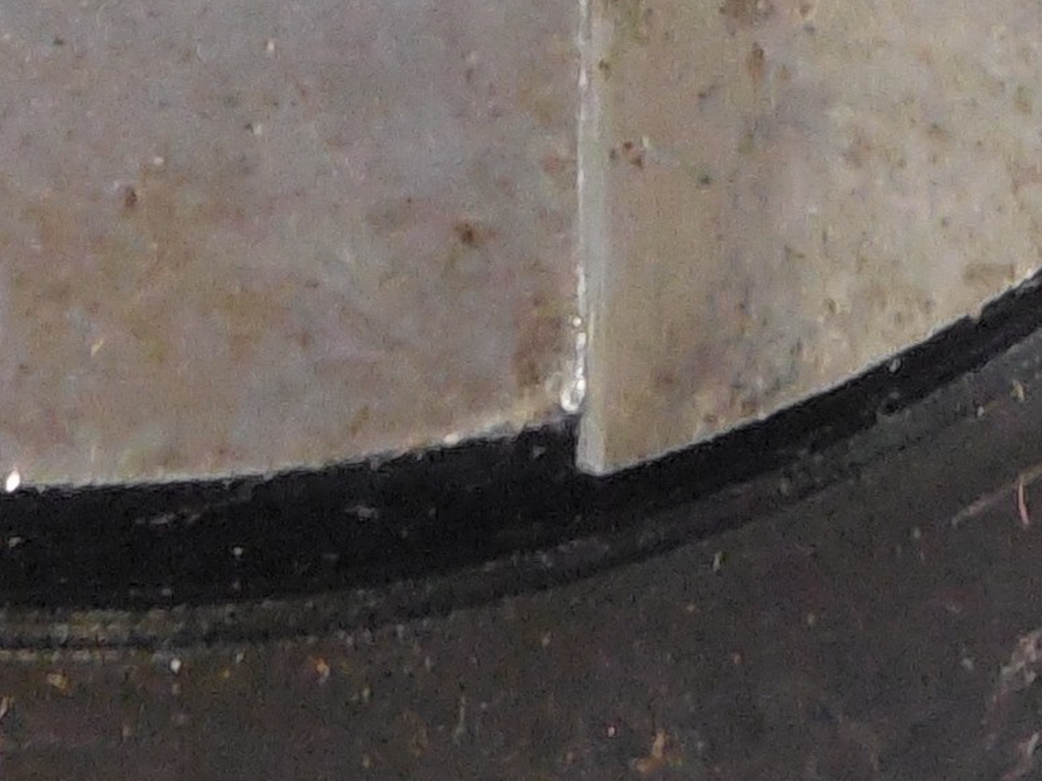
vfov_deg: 9.2
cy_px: -778
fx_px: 4545
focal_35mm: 151
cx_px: 235
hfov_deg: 13.0
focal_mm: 4.5
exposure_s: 1/40
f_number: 3.3
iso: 800
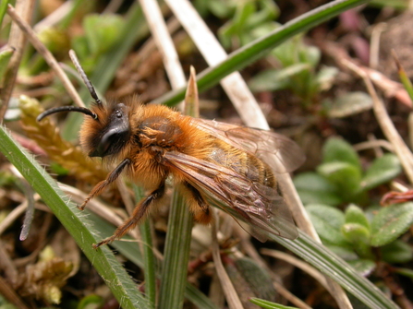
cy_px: 154
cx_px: 206
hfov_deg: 27.8
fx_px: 835
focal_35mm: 70
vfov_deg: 21.0
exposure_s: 1/60.2
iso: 100
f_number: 6.7
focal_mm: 14.6
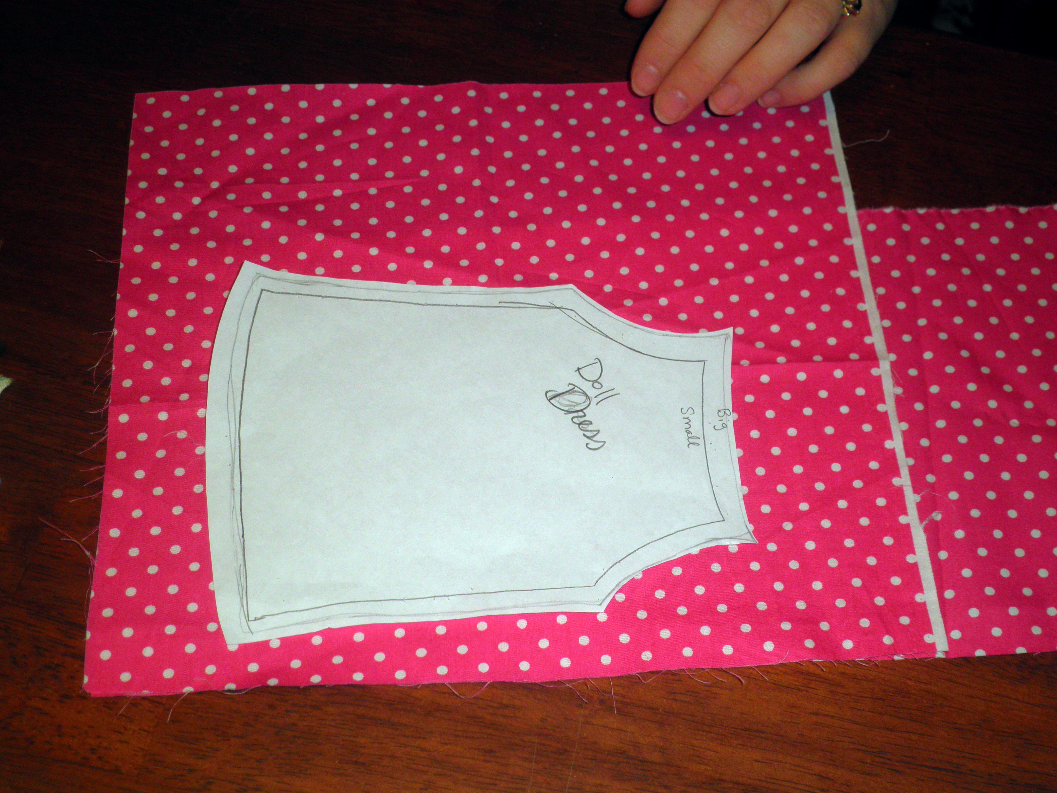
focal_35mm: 47
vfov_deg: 30.9
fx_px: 1435
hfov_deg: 40.4
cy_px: 396
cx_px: 528
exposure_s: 1/60
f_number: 3.4
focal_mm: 8.3
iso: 100
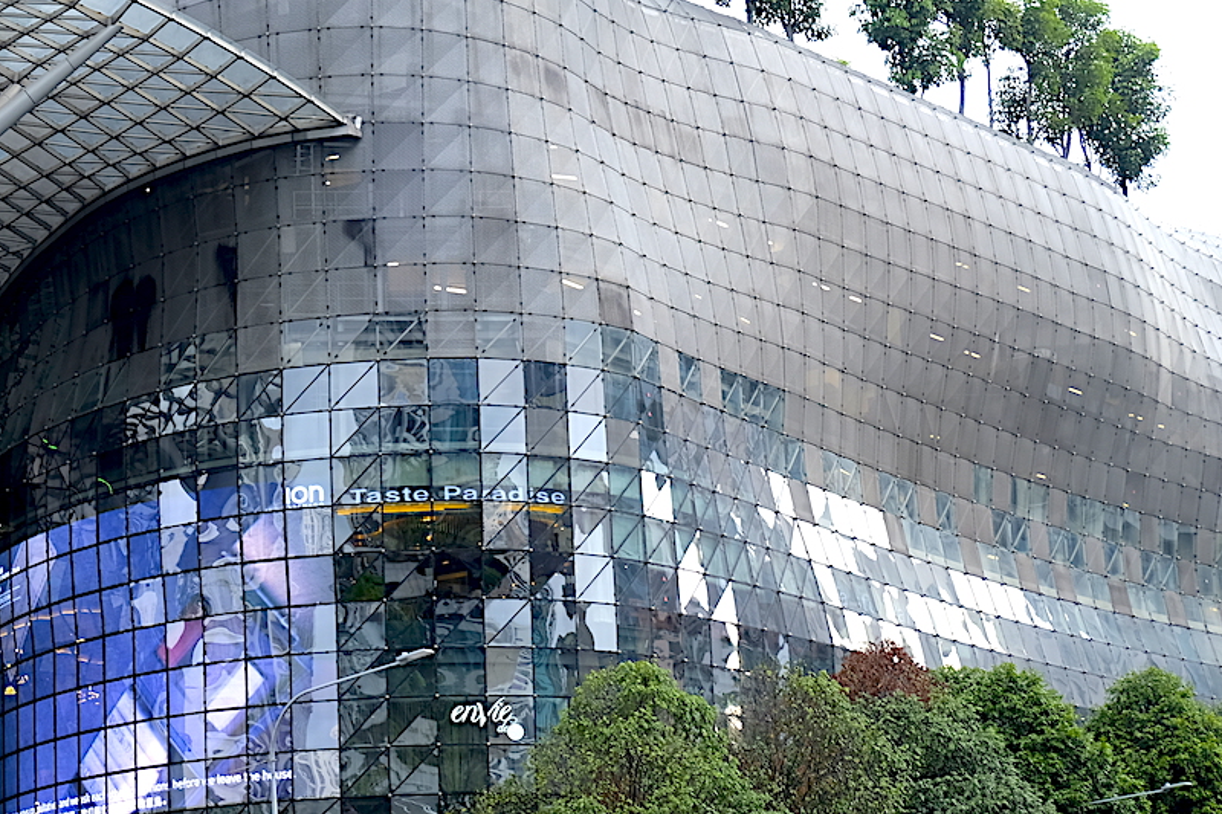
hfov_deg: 21.8
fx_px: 3054
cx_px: 2
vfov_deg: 15.0
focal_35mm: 90
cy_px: 701
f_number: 3.6
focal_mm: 30.2
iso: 200
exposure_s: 1/56
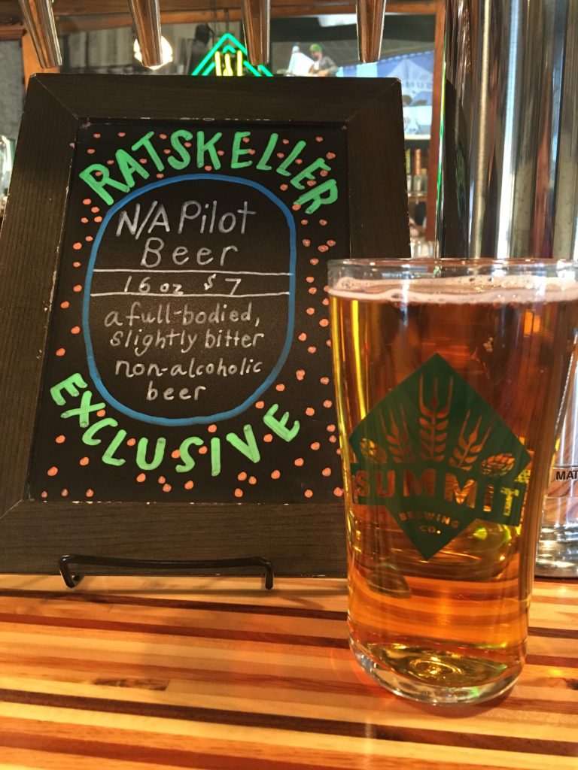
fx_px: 646
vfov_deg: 61.7
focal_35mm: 29
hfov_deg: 48.2
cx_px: 289
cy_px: 385
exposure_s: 1/30
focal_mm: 4.15
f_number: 2.2
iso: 200
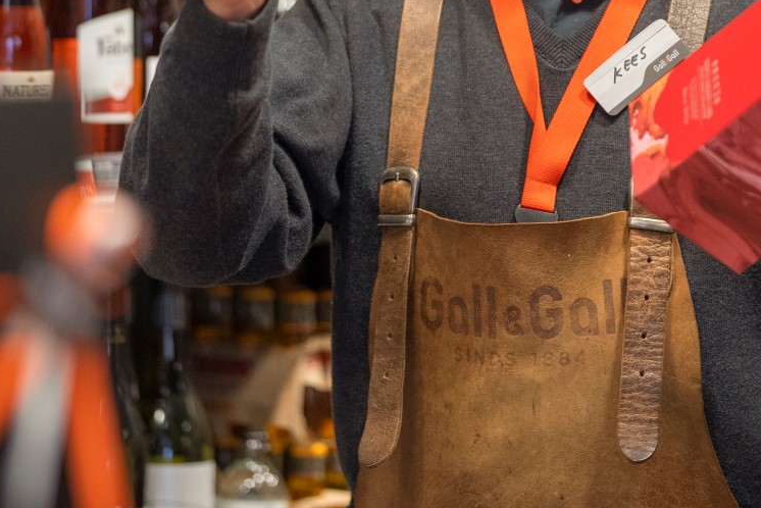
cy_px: -10
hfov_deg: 7.0
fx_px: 6196
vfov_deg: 4.7
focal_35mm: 293
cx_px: 518
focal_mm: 135
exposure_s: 1/250
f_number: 1.8
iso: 1000
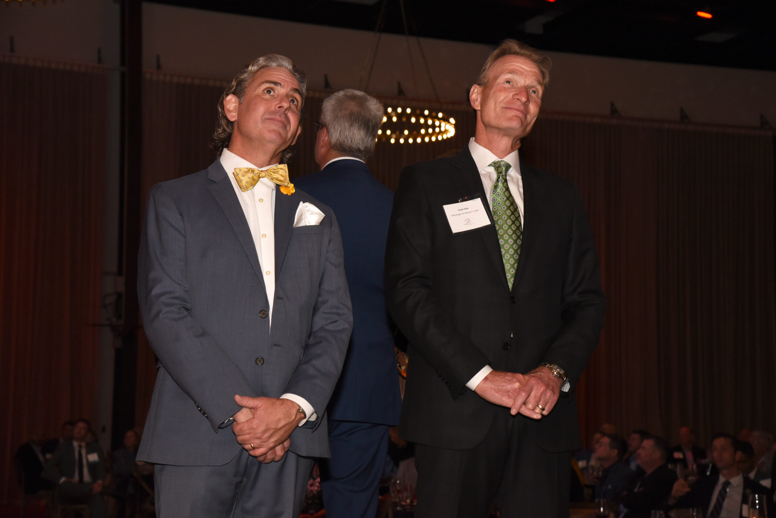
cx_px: 388
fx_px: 1509
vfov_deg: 19.5
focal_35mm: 70
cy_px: 259
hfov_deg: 28.8
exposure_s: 1/100
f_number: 7.1
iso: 2000
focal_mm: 70
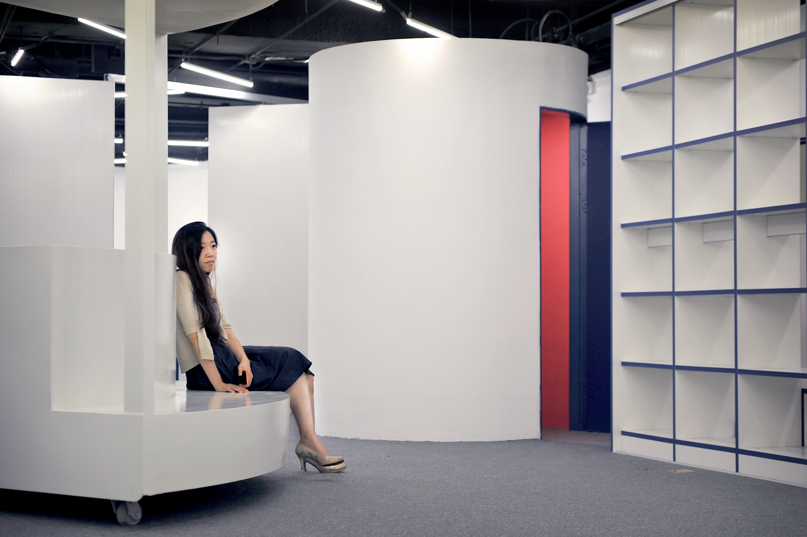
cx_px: 404
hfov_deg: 28.9
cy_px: 268
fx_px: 1568
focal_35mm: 70
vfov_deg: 19.4
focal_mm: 70
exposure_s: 1/125
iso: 560
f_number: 2.8
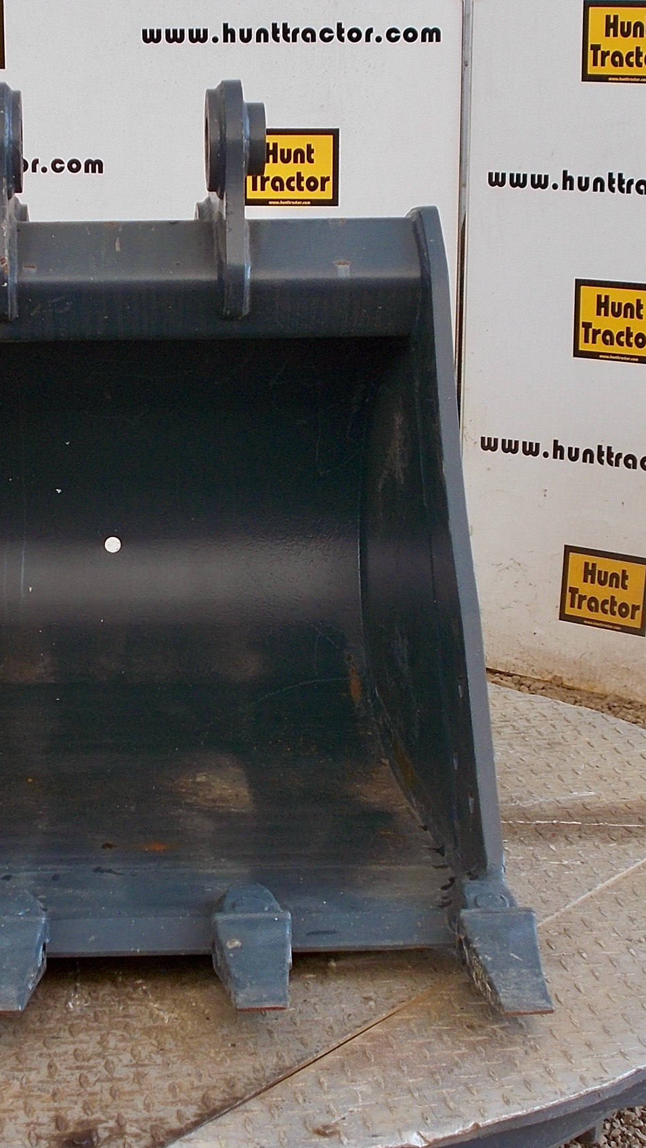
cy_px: 572
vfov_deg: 29.0
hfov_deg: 16.4
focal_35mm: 73
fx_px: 2222
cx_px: 115
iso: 80
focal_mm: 9
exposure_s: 1/60
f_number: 4.5
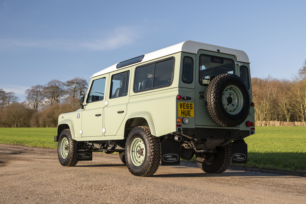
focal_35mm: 44
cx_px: 153
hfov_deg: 44.5
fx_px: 374
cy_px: 102
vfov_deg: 30.5
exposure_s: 1/200
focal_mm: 44
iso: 125
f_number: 3.5
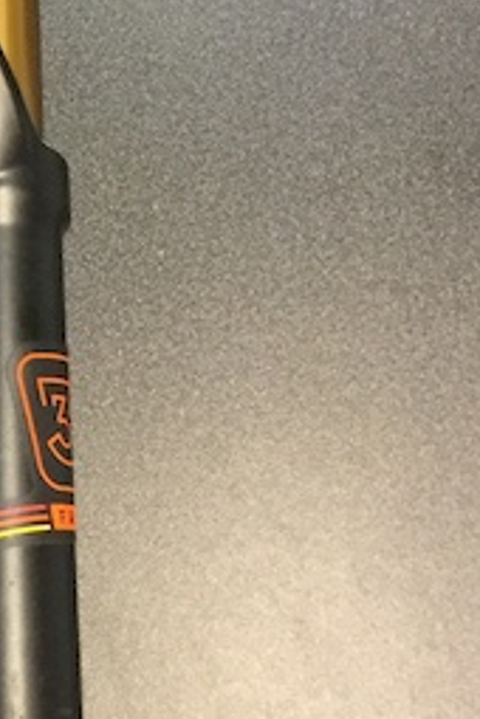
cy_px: 364
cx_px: -280
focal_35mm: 101
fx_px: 2020
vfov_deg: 20.2
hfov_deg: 12.7
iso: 200
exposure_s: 1/20
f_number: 2.4
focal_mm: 3.3
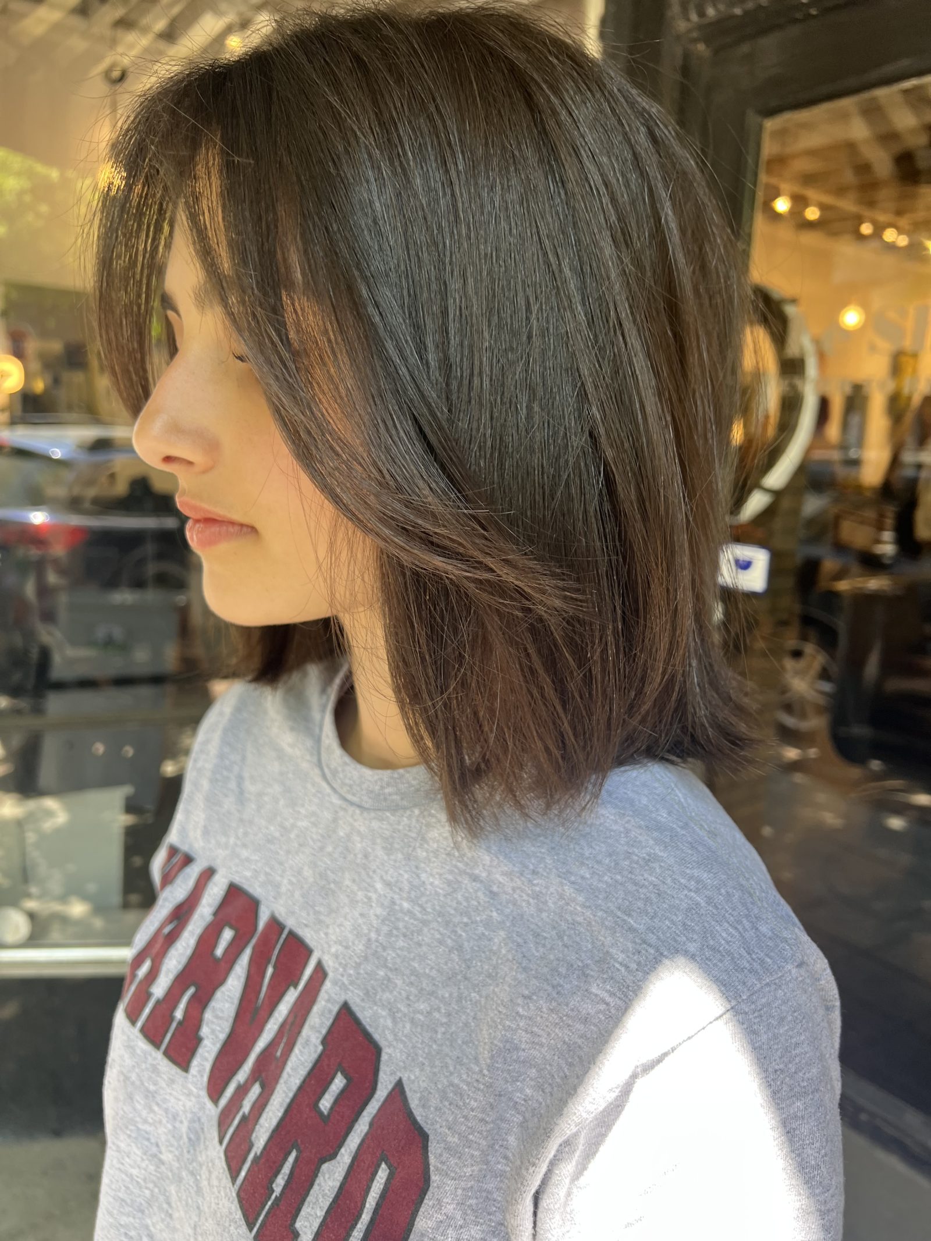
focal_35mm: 26
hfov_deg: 53.1
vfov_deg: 67.3
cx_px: 466
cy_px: 620
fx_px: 932
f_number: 1.5
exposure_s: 1/135
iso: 50
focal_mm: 5.7
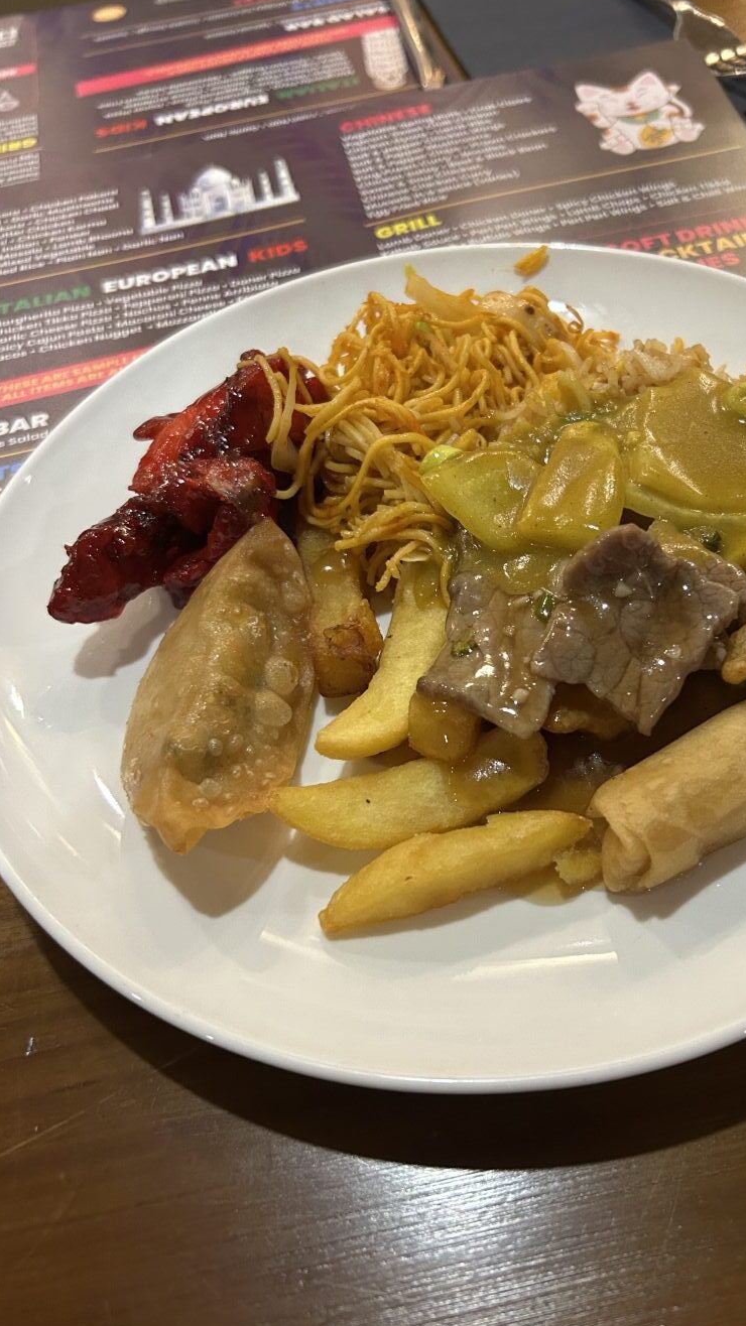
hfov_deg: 37.4
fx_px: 1090
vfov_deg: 62.6
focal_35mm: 31
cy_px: 629
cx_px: 493
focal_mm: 5.7
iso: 320
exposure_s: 1/50
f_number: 1.5
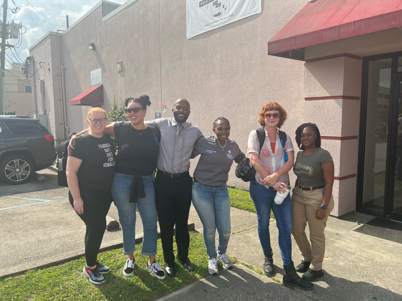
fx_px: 302
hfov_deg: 67.3
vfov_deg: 53.1
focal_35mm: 26
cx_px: 201
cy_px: 150
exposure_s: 1/3571
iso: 50
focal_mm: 5.7
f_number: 1.5
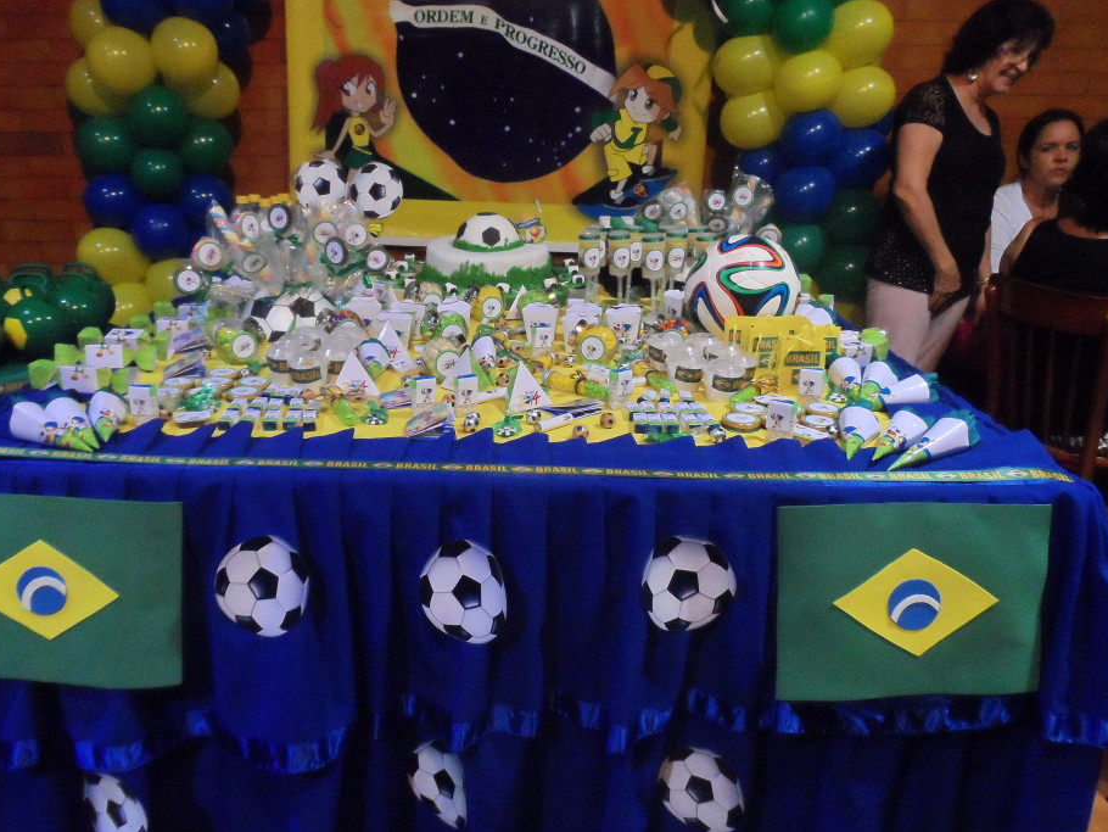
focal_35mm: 27
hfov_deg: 65.1
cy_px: 428
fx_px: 864
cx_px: 494
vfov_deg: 51.4
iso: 640
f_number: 3.2
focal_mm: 4
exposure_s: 1/30
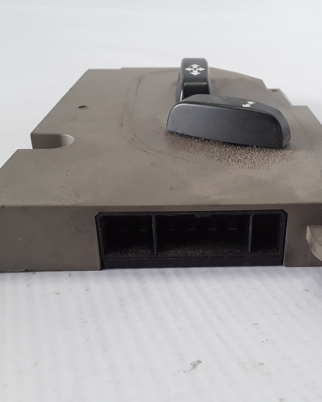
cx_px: 211
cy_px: 203
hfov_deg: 40.7
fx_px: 429
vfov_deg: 50.3
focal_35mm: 36
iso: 40
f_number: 1.9
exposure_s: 1/50
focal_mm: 2.91
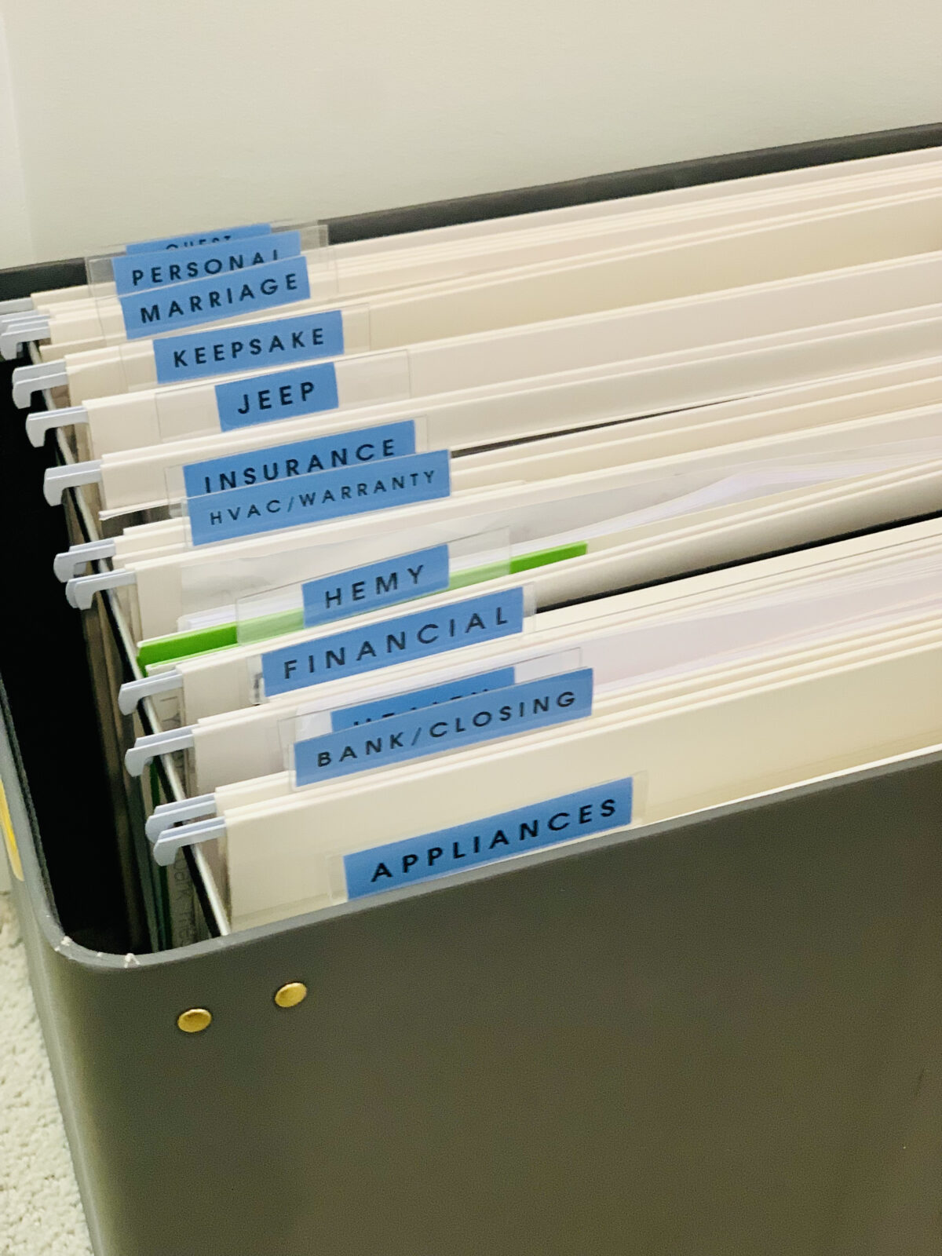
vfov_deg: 36.8
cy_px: 628
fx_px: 1887
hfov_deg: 28.0
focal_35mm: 52
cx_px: 471
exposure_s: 1/60
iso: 160
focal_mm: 6
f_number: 2.4
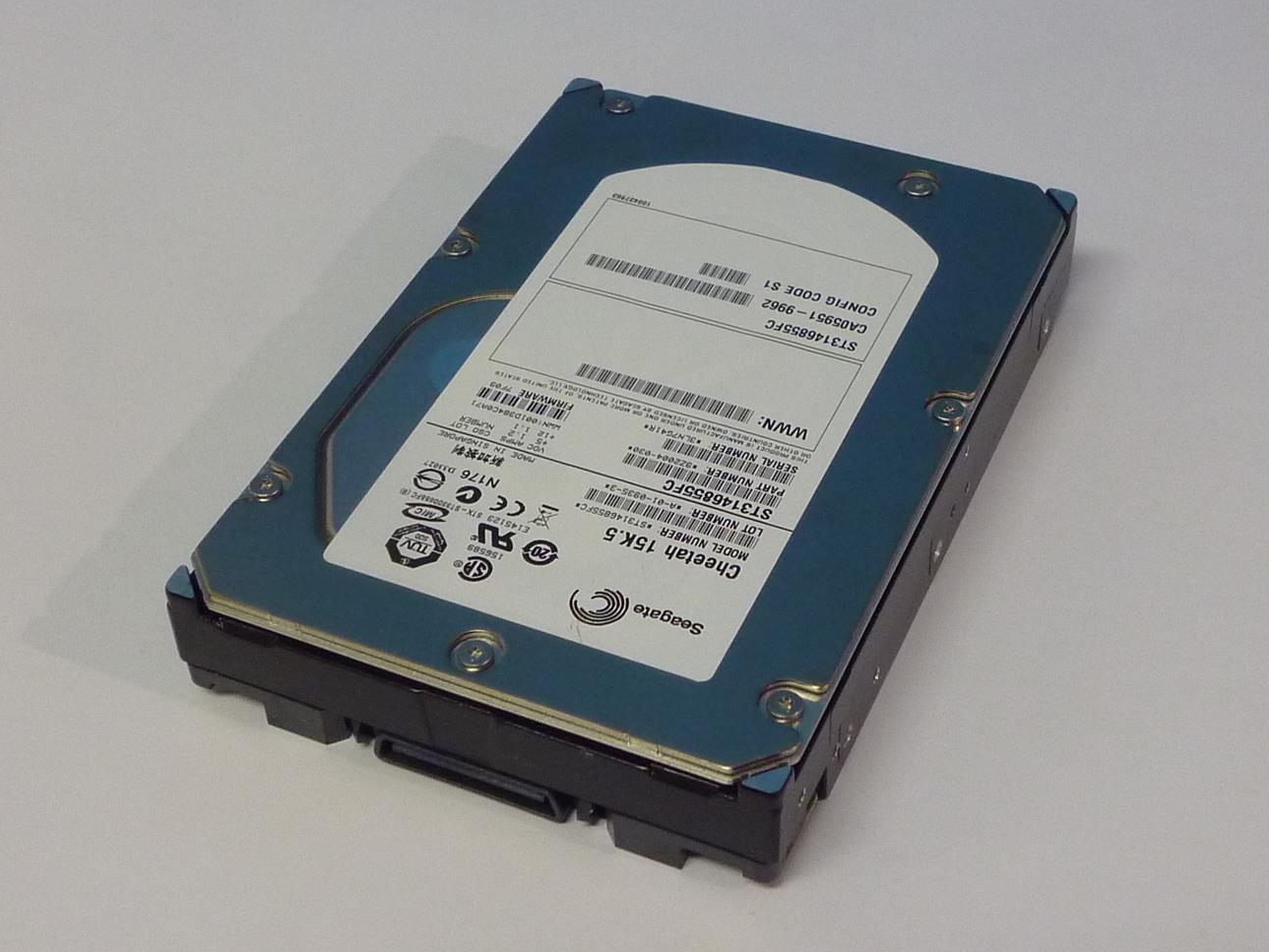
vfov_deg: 24.0
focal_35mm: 61
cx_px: 639
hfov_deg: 31.7
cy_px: 471
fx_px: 2236
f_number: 3.4
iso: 250
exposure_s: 1/30
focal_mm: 5.3
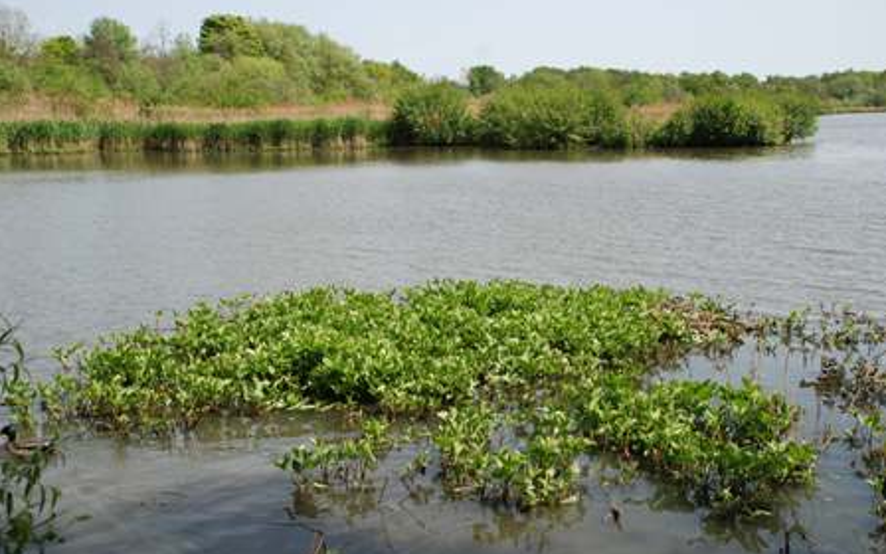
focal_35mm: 40
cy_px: 292
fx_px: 966
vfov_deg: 32.0
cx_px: 443
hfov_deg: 49.3
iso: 100
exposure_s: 1/200
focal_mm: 26
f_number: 7.1
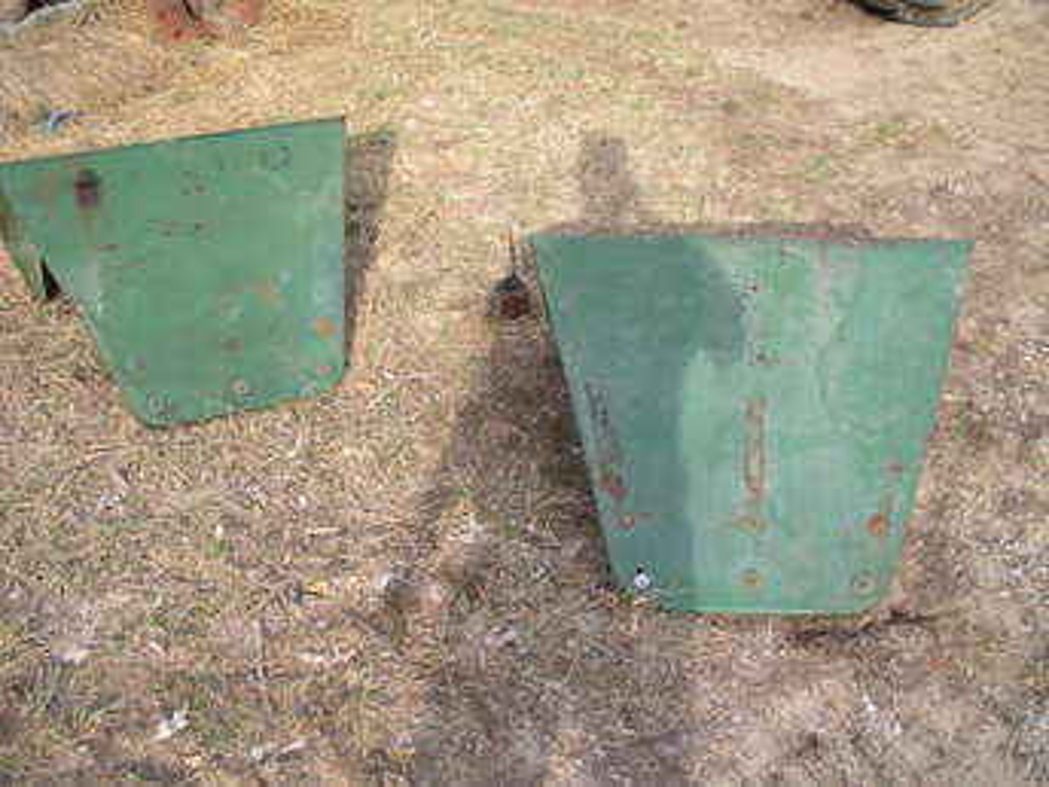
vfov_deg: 39.7
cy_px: 394
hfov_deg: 51.4
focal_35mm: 36
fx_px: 1091
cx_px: 524
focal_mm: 6.3
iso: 64
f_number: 3.5
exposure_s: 1/216
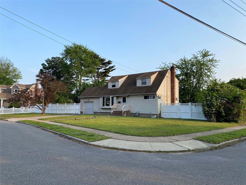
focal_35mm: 26
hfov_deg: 67.3
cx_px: 123
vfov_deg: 53.1
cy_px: 92
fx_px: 185
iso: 32
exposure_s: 1/858
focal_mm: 4.25
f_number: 1.8
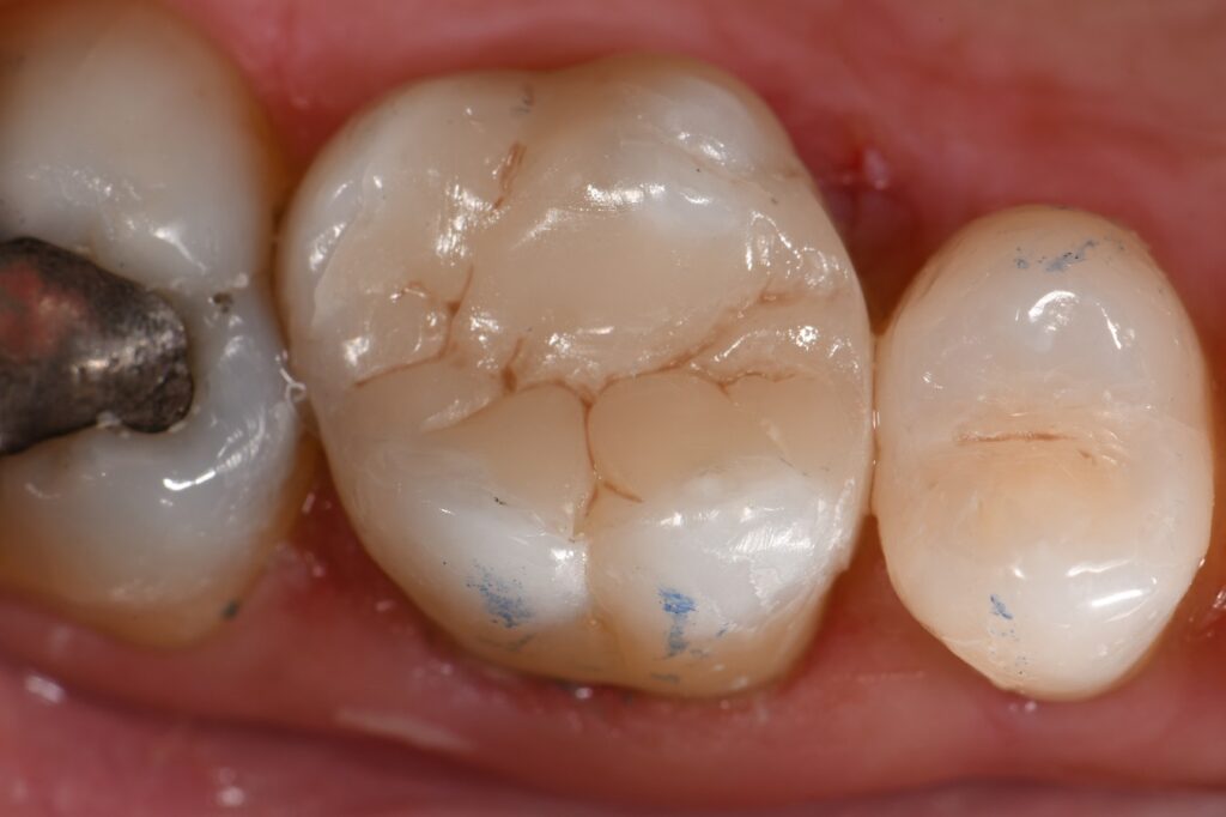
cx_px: 613
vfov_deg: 8.7
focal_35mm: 157
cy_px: 408
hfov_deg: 13.1
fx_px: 5345
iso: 200
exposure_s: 1/160
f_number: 32
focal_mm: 105
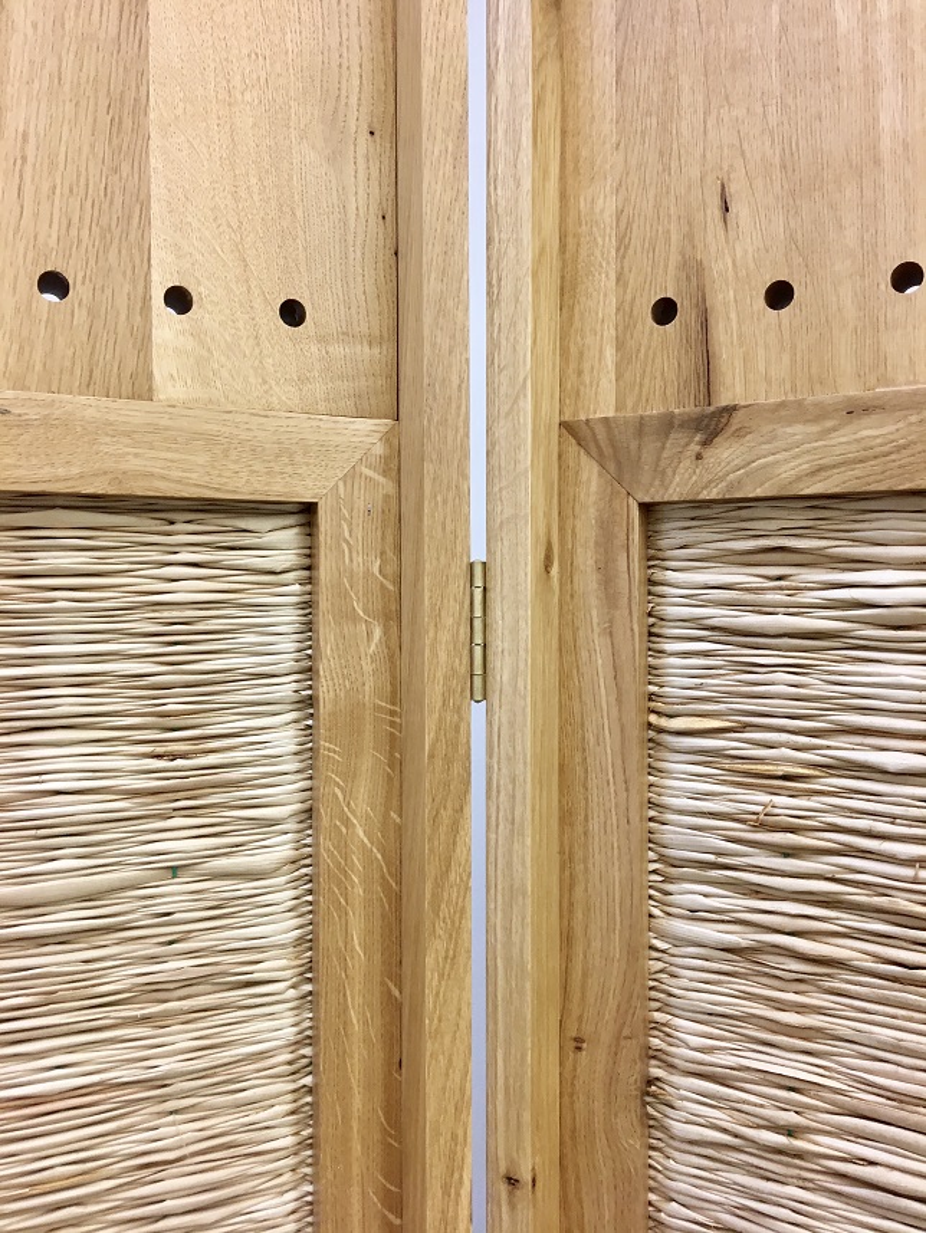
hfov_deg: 48.2
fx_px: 1034
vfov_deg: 61.6
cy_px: 616
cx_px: 463
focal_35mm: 29
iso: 80
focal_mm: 4.15
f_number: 2.2
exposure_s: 1/33
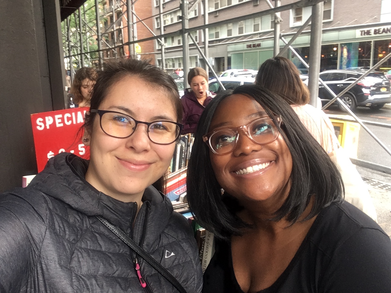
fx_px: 350
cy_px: 146
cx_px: 196
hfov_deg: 58.4
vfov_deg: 45.4
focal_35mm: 31
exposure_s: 1/40
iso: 50
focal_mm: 2.15
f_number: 2.4
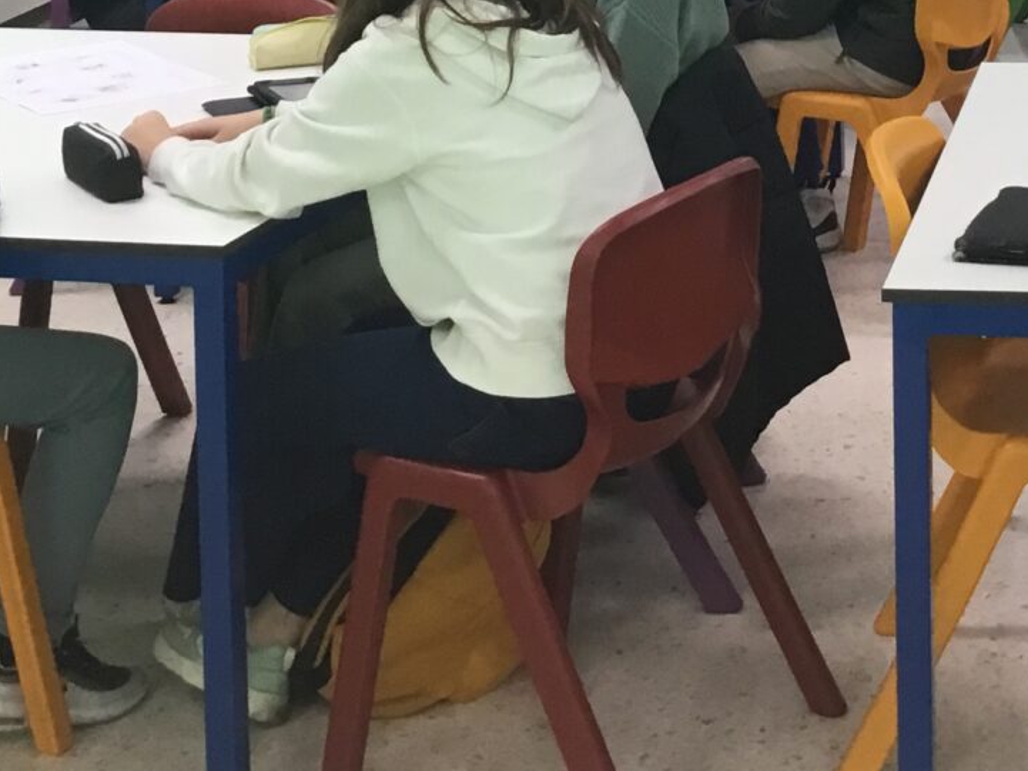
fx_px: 2614
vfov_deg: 15.9
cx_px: 908
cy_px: -255
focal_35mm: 88
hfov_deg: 21.8
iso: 40
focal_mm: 3.3
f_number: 2.4
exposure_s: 1/33
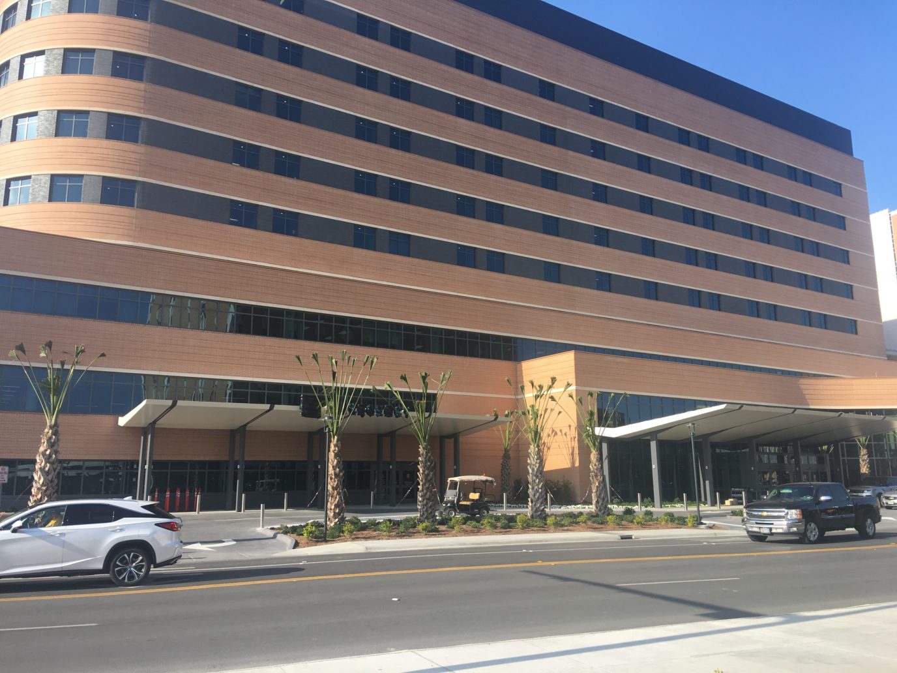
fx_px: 751
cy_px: 336
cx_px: 448
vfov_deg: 48.2
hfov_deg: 61.7
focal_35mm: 29
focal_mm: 4.15
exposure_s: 1/855
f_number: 2.2
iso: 25
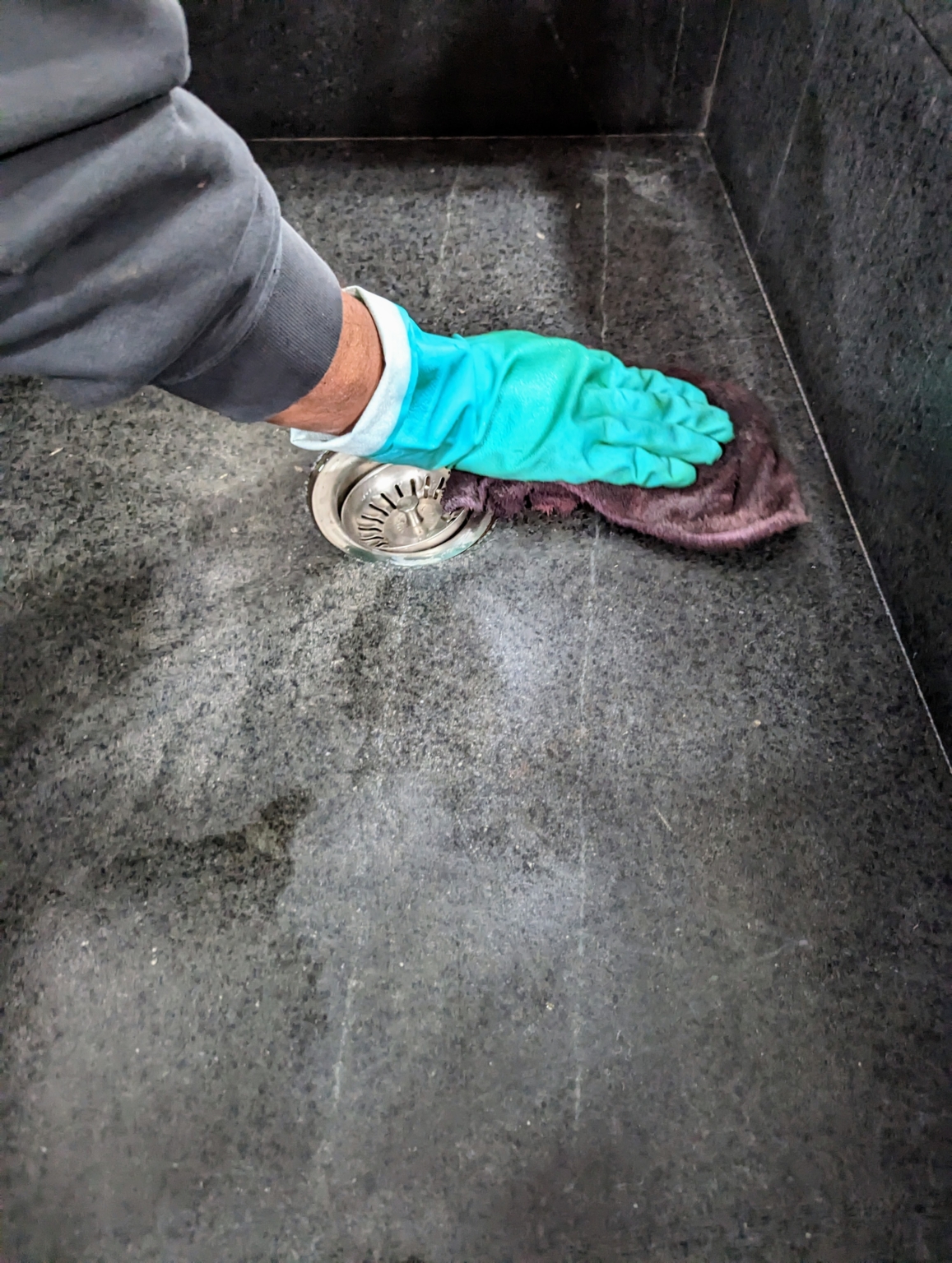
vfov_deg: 71.5
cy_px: 632
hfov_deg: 56.9
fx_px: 878
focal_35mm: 24
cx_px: 476
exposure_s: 1/102
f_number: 1.85
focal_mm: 6.81
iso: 854
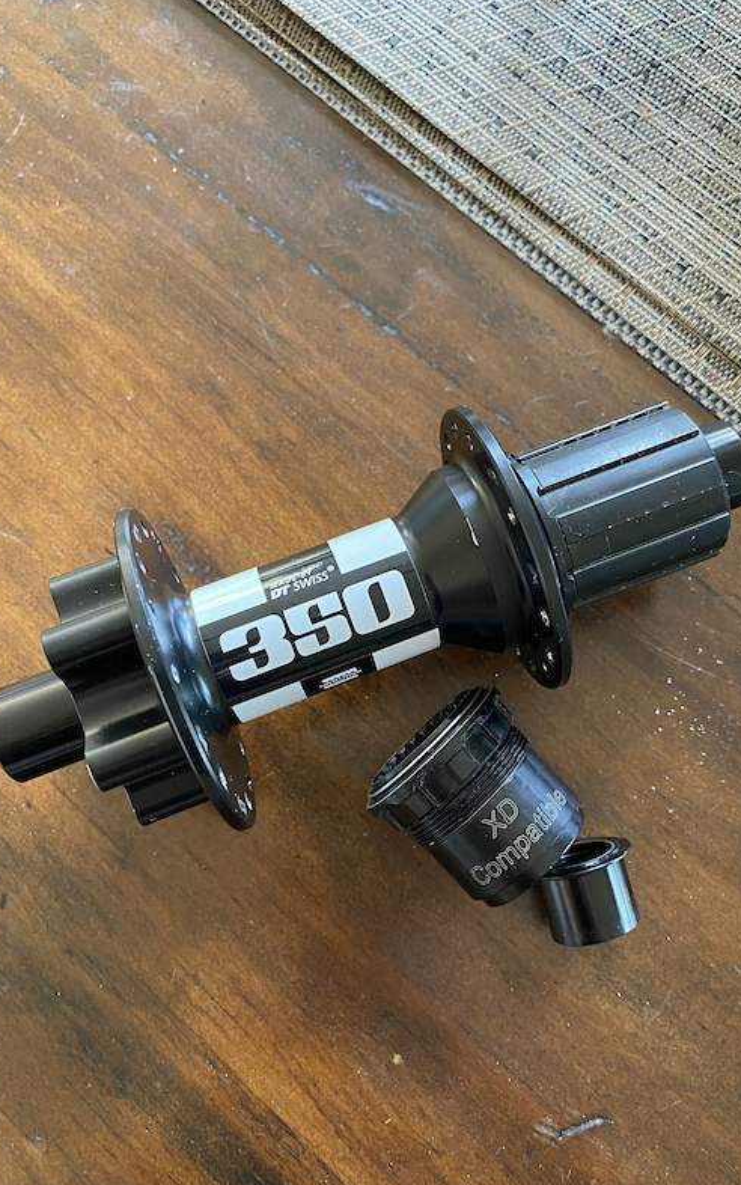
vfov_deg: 66.5
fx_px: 905
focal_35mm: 28
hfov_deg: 44.5
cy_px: 595
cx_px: 405
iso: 400
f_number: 1.8
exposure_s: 1/60
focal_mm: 4.25
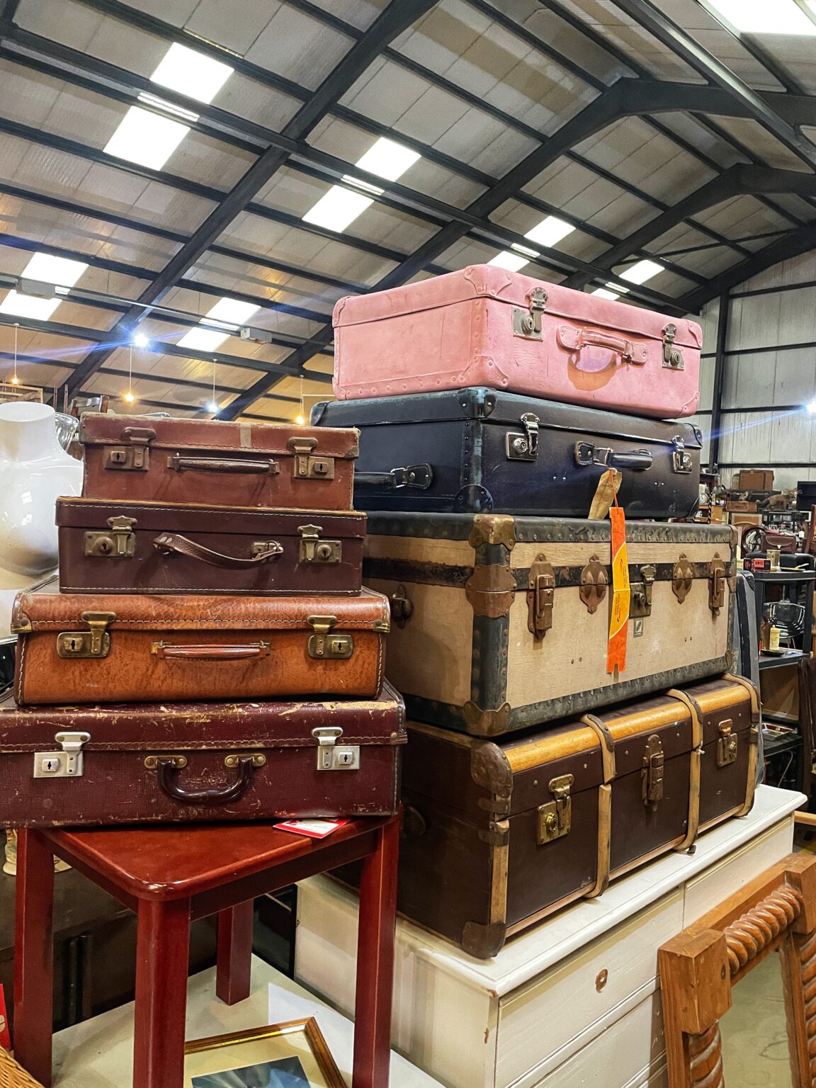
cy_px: 544
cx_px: 408
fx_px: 817
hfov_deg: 53.1
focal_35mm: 26
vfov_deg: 67.3
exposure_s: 1/33
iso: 500
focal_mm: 4.2
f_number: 1.6
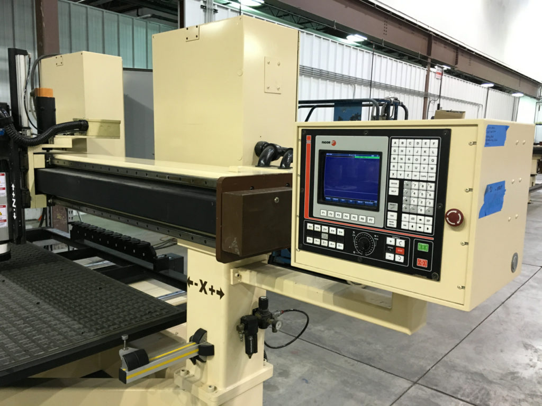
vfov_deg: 48.2
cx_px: 271
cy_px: 203
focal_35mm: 29
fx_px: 454
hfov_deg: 61.7
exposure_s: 1/30
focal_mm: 4.15
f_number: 2.2
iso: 160
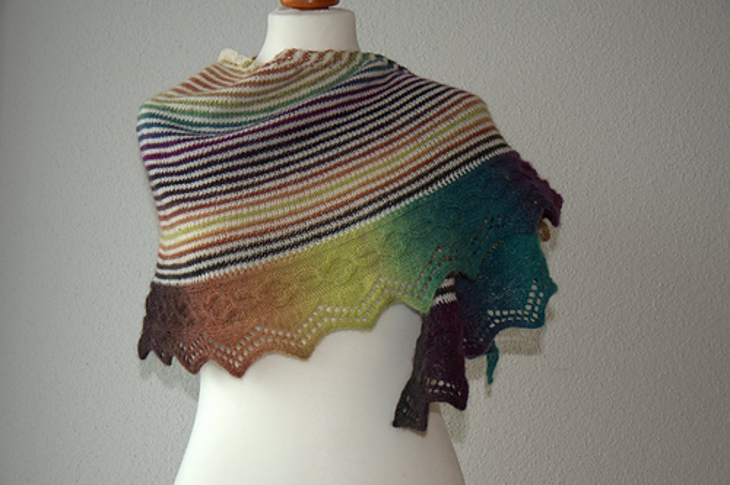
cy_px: 242
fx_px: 1033
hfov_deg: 38.9
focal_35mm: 51
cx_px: 365
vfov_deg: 26.4
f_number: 5.6
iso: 200
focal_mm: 34
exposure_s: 1/30
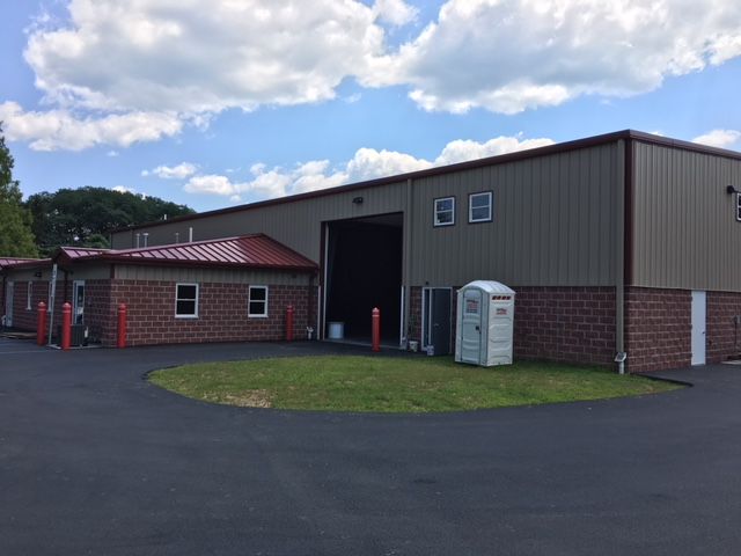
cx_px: 370
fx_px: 621
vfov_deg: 48.2
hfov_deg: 61.7
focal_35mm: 29
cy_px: 278
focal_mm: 4.15
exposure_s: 1/1451
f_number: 2.2
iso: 25
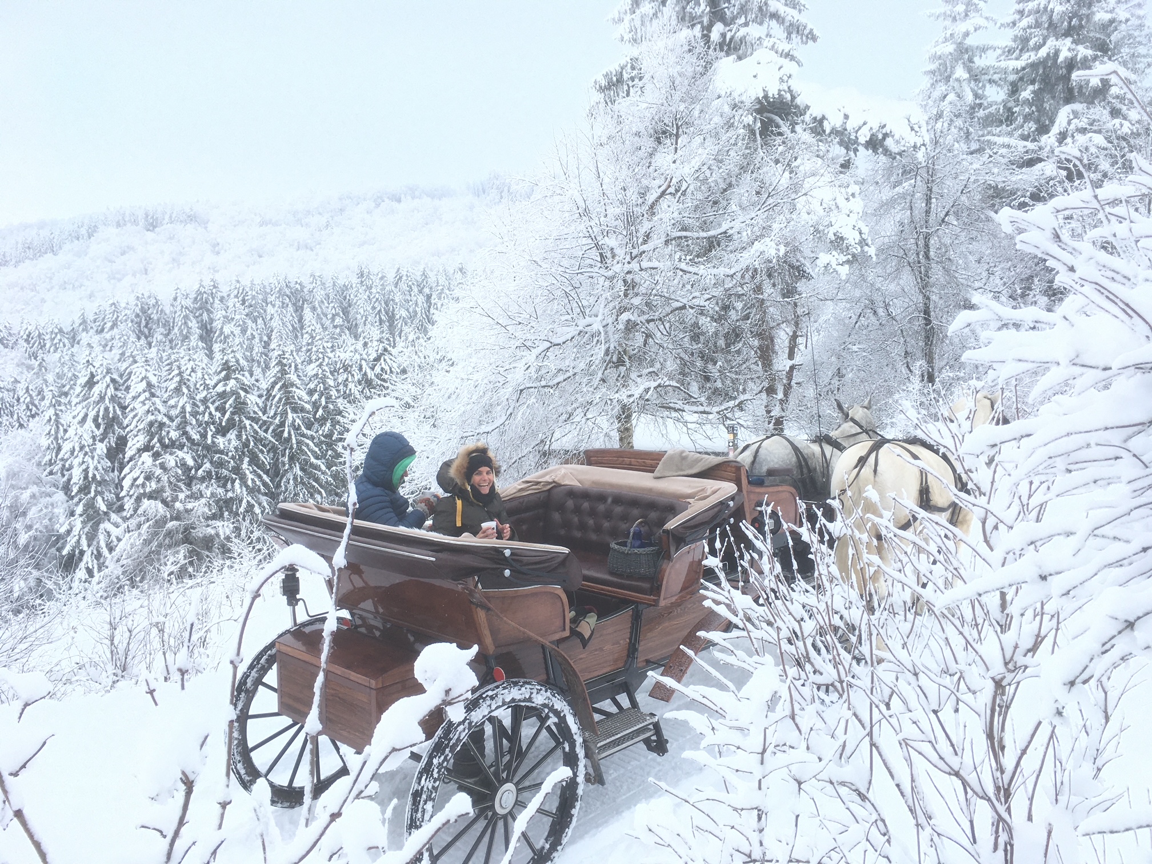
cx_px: 576
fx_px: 965
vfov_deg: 48.2
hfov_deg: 61.7
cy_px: 432
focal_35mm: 29
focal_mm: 4.15
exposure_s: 1/384
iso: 25
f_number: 2.2
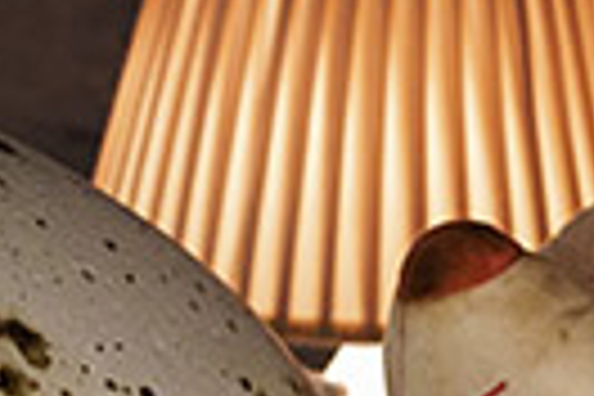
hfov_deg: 5.3
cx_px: -630
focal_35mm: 380
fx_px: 6270
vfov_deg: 3.6
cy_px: 322
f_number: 3.2
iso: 2500
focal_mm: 50
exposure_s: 1/80
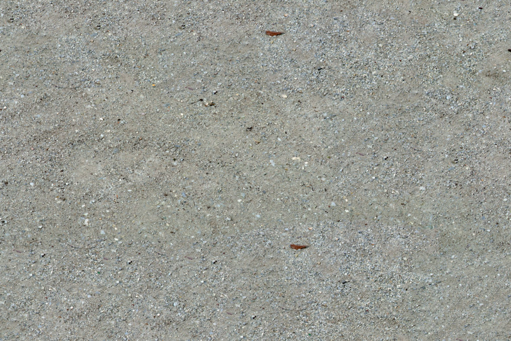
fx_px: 1207
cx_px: 256
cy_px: 170
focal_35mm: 85
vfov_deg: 16.1
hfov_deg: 23.9
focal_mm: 85
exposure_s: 1/160
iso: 400
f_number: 10
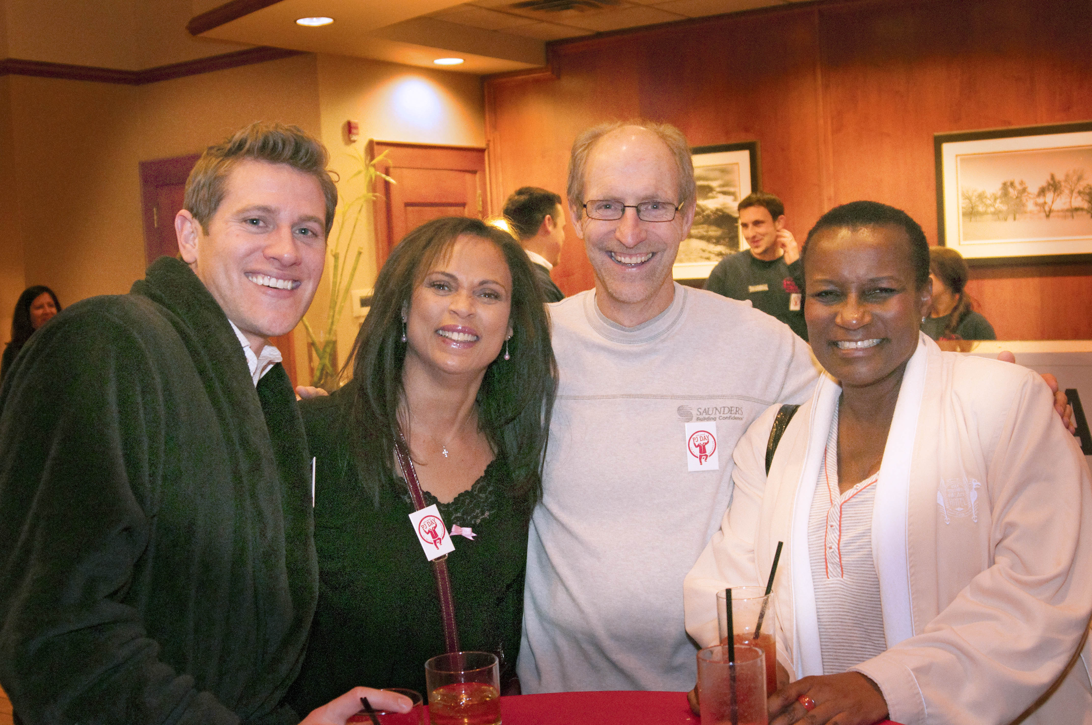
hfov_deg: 46.4
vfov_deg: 31.8
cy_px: 362
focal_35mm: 42
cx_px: 546
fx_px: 1272
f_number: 5
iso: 400
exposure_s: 1/60
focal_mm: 28
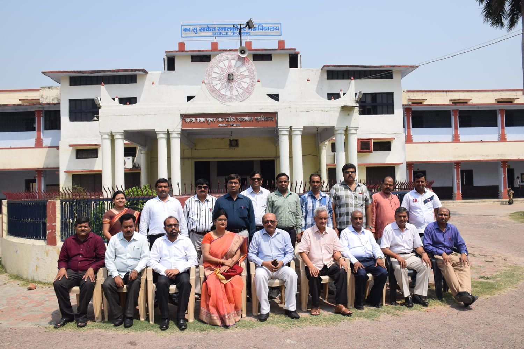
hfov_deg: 61.9
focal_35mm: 30
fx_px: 437
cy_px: 174
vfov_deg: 43.6
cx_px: 262
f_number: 10
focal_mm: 20
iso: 200
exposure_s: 1/400
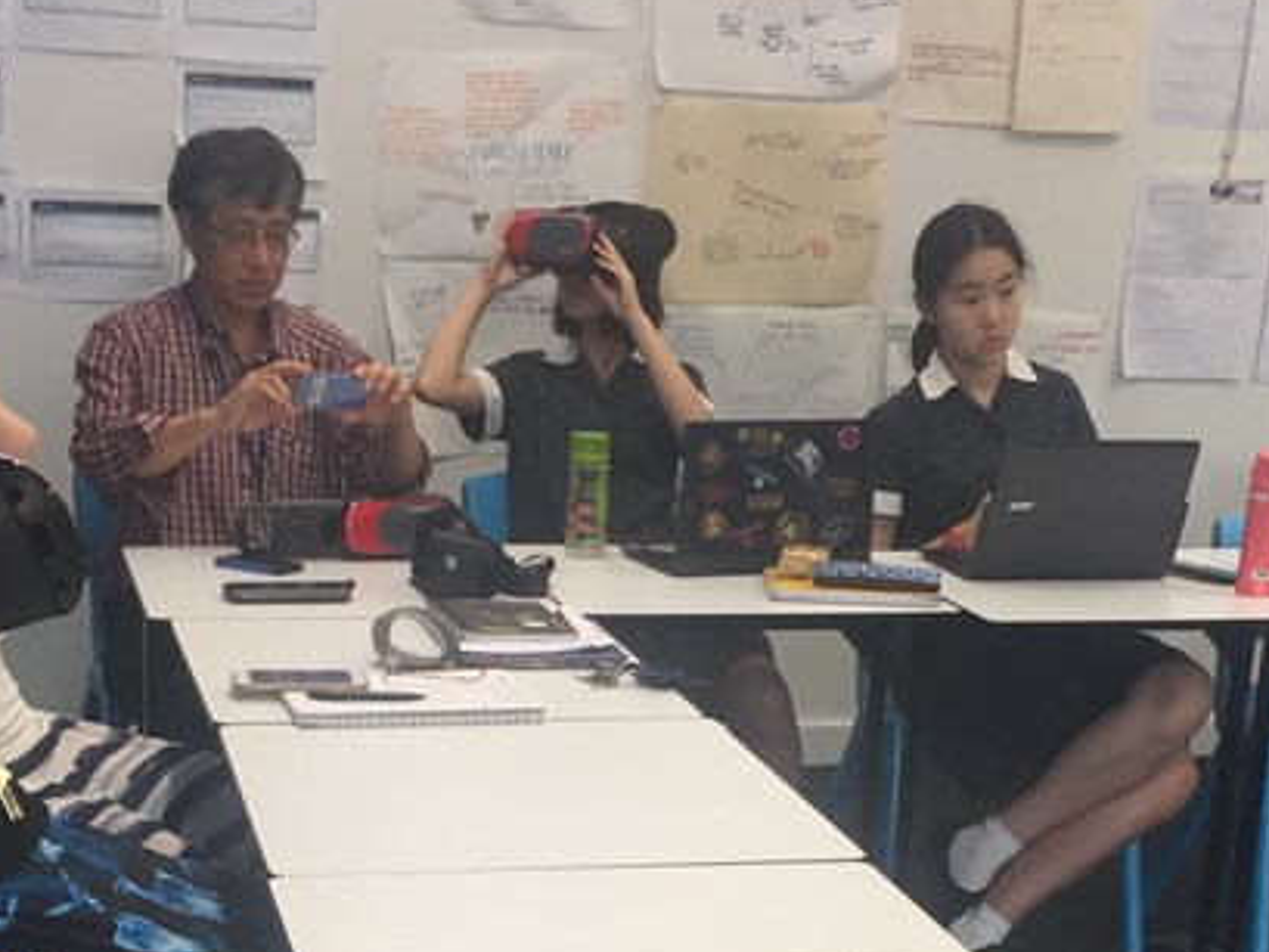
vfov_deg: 20.7
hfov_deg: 28.5
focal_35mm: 68
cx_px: 515
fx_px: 2494
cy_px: 1023
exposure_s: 1/33
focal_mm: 4.15
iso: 32
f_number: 2.2
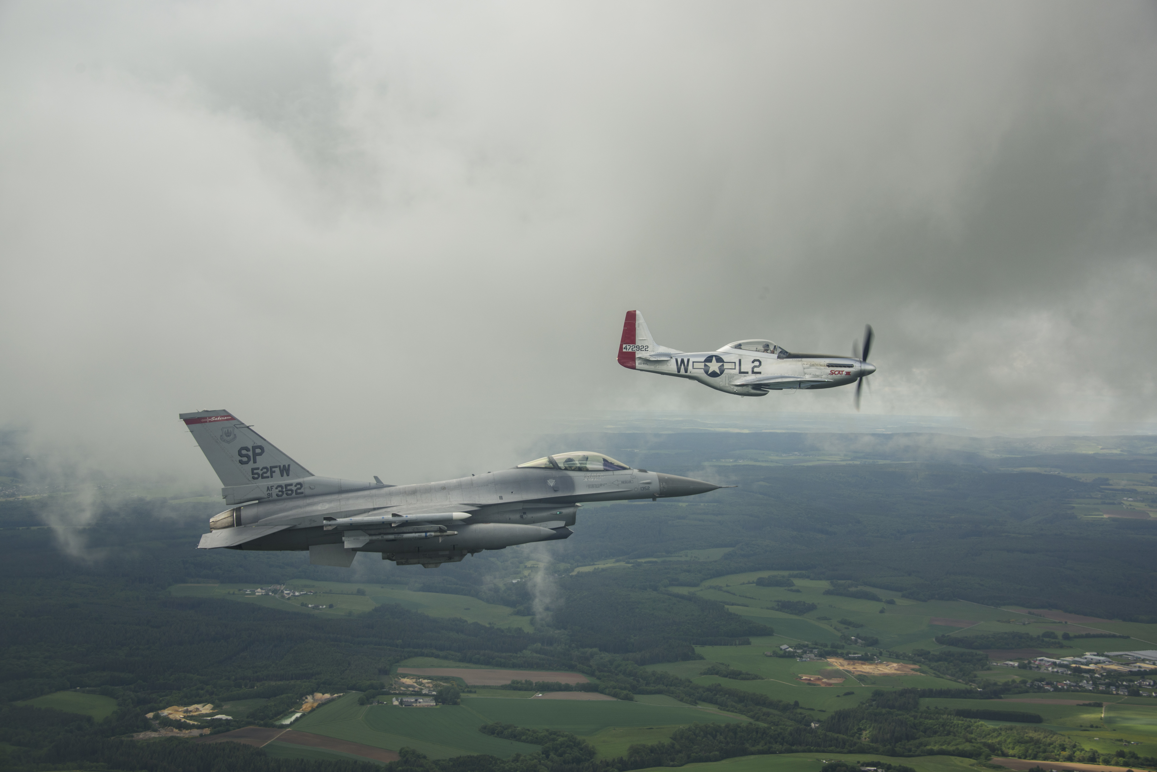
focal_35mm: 55
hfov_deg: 36.2
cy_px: 386
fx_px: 1768
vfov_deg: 24.6
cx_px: 578
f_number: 7.1
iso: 125
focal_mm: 55
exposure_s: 1/200
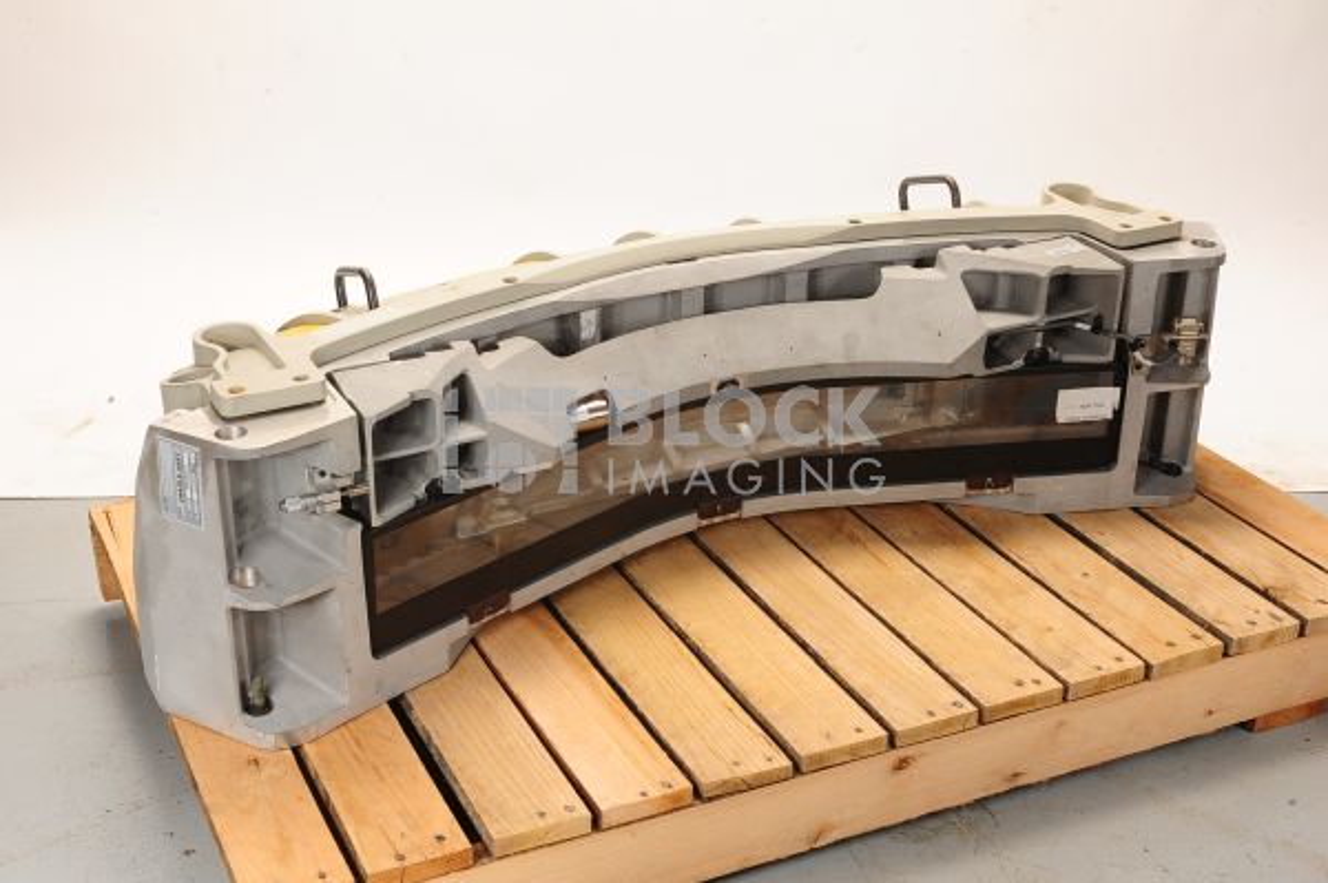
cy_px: 442
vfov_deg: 26.9
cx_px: 664
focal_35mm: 50
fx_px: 1843
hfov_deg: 39.6
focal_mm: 50
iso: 320
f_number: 13
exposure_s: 1/160
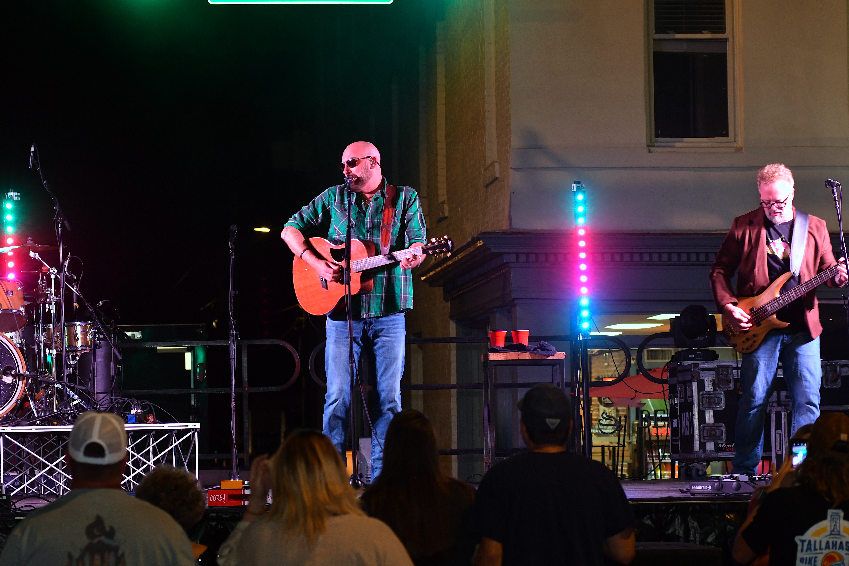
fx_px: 2830
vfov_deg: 11.4
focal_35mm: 120
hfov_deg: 17.1
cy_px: 283
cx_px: 424
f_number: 4.5
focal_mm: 80
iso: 1000
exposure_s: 1/60
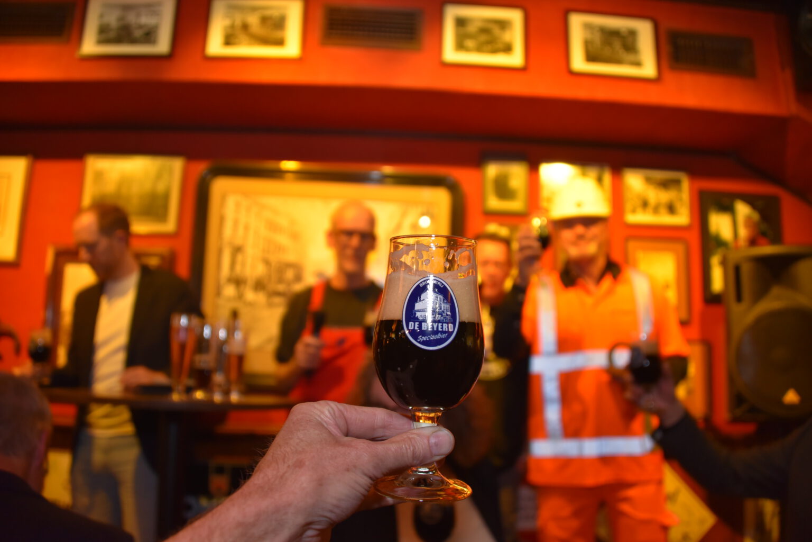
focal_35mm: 28
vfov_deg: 46.4
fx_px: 632
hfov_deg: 65.5
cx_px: 406
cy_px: 271
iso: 1600
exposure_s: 1/60
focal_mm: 28
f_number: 3.5
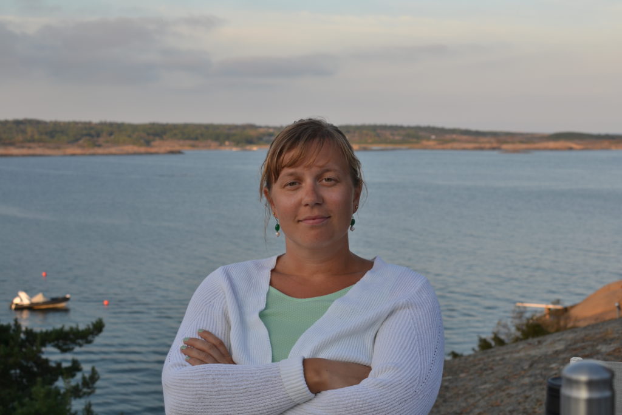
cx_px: 311
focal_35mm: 52
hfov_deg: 37.8
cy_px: 208
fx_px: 907
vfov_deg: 25.8
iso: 100
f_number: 5.6
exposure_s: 1/125
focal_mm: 35
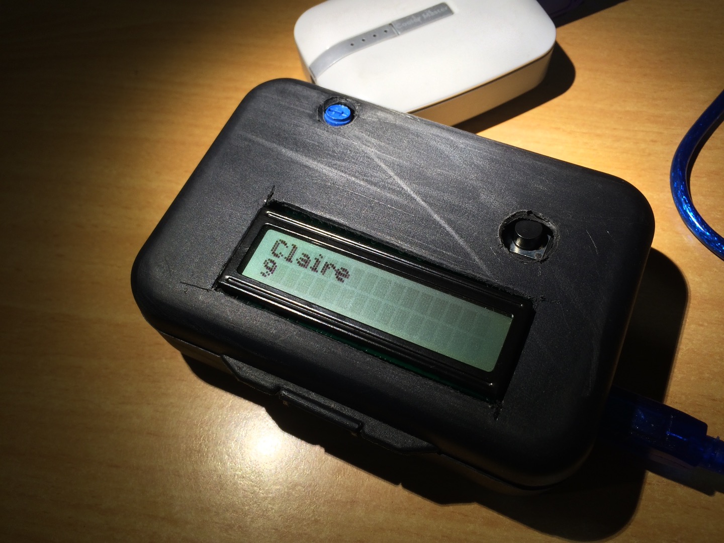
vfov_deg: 48.2
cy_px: 272
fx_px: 607
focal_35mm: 29
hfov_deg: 61.7
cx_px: 362
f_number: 2.2
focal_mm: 4.15
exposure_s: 1/50
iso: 40
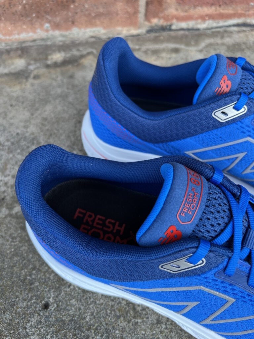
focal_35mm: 26
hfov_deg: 53.1
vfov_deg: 67.3
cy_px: 170
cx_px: 127
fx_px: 254
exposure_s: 1/150
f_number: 1.5
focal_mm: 5.7
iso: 32
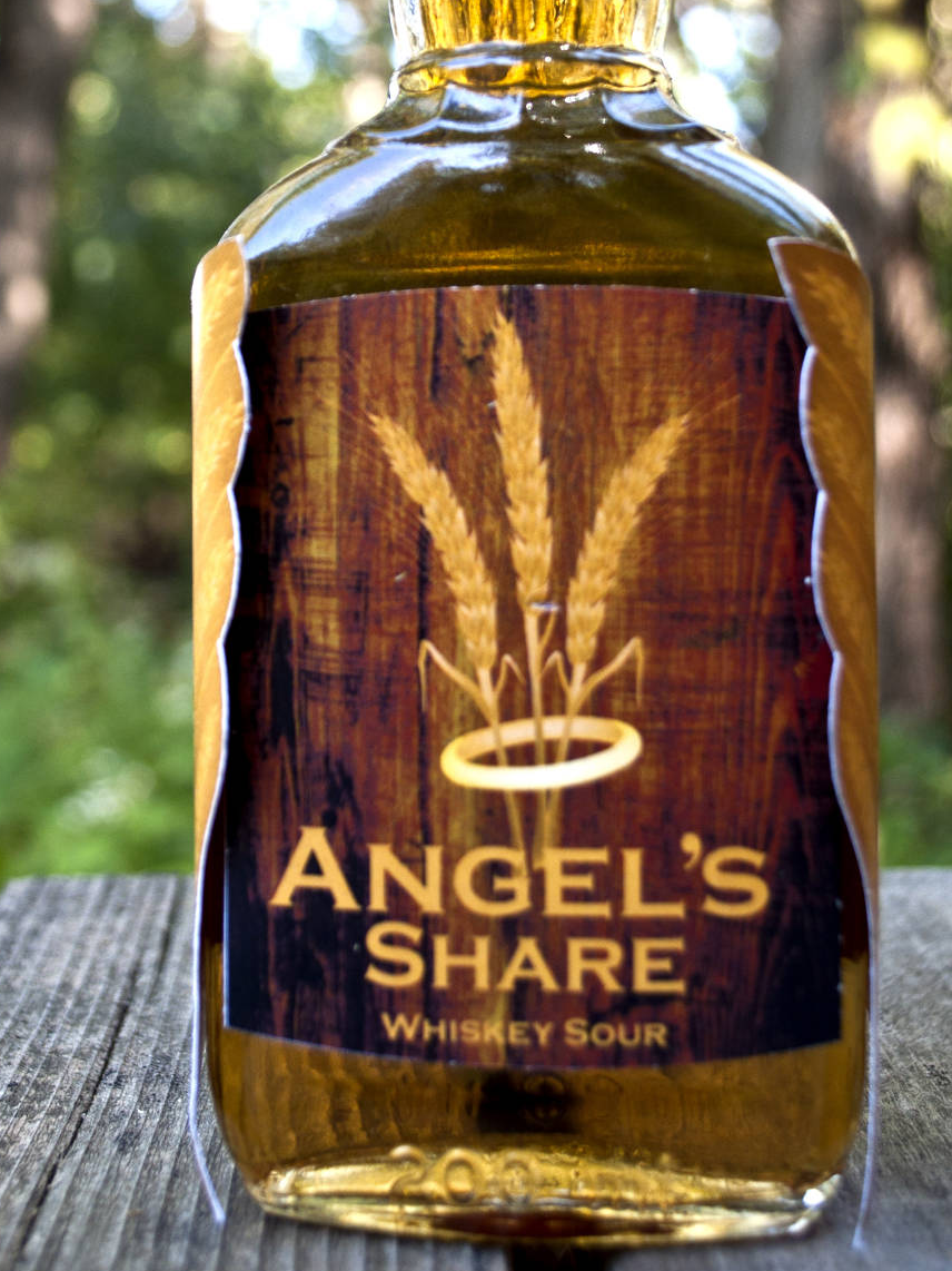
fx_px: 2054
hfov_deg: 26.1
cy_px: 344
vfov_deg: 33.8
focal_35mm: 56
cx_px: 399
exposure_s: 1/125
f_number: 3.8
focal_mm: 22
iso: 200
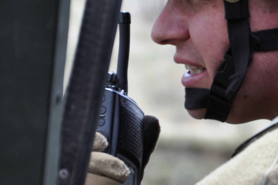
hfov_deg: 5.3
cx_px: 279
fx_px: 2990
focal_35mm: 387
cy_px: 71
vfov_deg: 3.5
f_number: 5.6
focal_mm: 105
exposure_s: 1/500
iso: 320
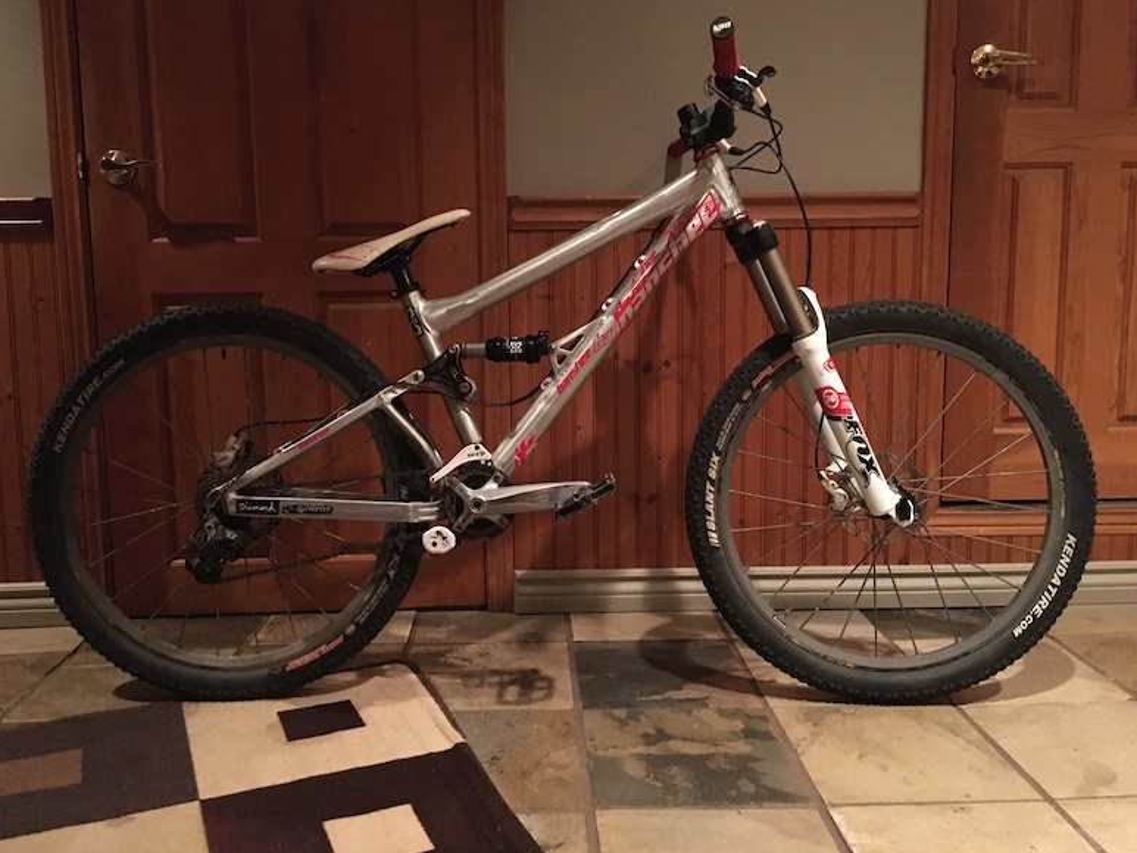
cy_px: 413
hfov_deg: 60.0
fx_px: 986
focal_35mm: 30
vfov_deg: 46.8
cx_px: 562
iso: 320
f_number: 2.2
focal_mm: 4.15
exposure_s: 1/15
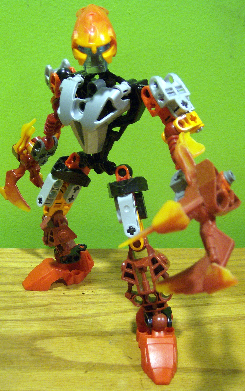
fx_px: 417
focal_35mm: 39
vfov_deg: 50.4
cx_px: 113
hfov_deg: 32.8
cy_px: 194
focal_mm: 6
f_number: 2.8
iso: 200
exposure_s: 1/10.9
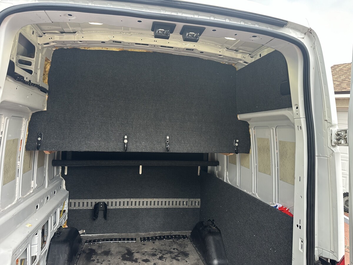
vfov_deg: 56.8
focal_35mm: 24
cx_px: 176
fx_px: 245
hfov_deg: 71.6
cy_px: 132
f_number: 1.78
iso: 160
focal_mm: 6.86
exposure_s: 1/121
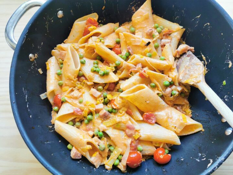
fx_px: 182
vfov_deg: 51.4
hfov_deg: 65.3
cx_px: 116
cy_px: 88
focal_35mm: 27
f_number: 1.6
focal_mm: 5.56
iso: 100
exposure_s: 1/60
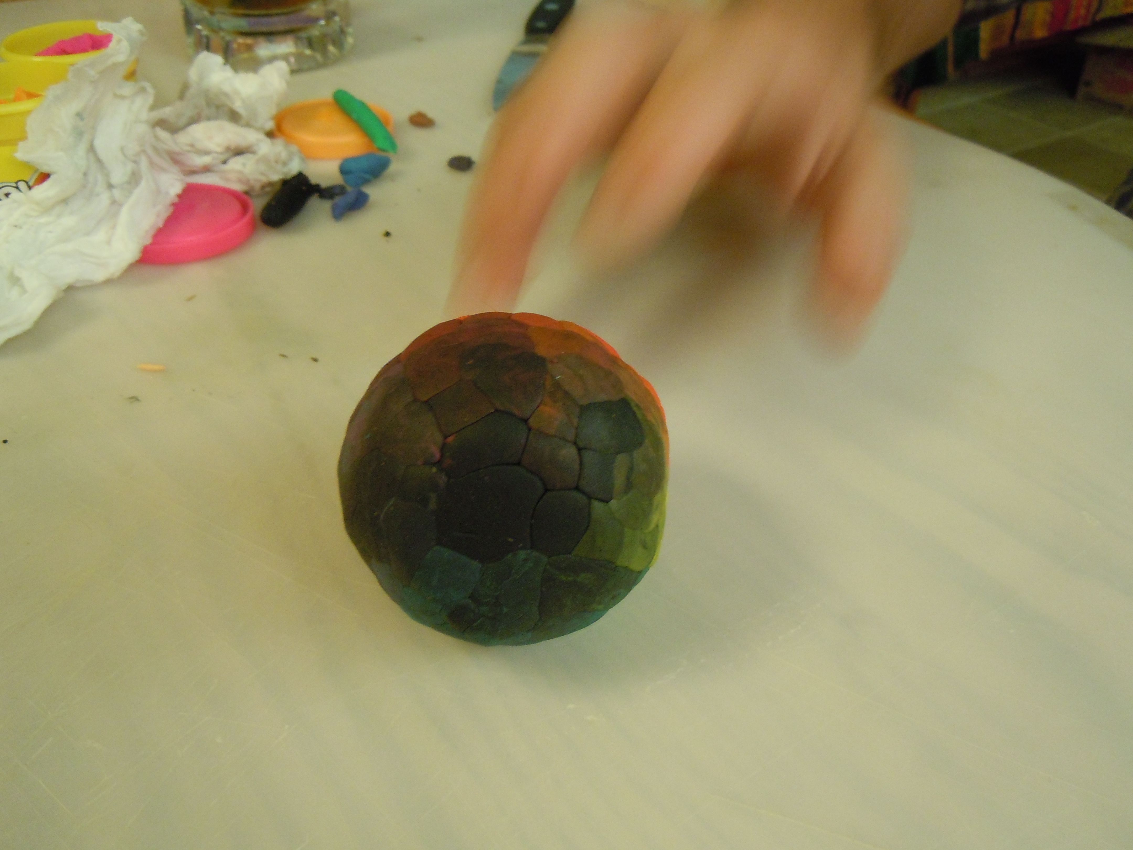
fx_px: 982
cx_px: 566
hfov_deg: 60.0
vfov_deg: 46.8
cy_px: 425
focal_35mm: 30
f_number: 3.5
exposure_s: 1/20
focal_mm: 5.4
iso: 400
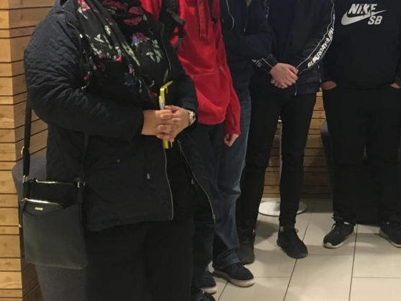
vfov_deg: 23.4
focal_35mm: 62
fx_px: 718
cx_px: 385
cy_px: 75
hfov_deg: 29.5
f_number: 2.2
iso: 200
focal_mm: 4.15
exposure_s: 1/33
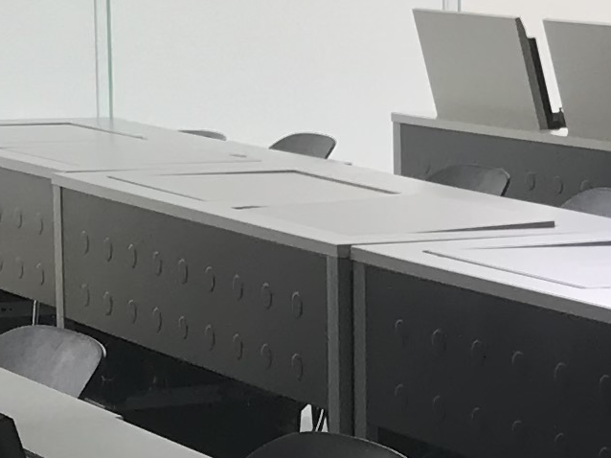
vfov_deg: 8.3
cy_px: 466
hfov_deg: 10.8
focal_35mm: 177
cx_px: 892
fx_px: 3123
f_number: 1.8
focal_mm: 3.99
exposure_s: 1/120
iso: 32
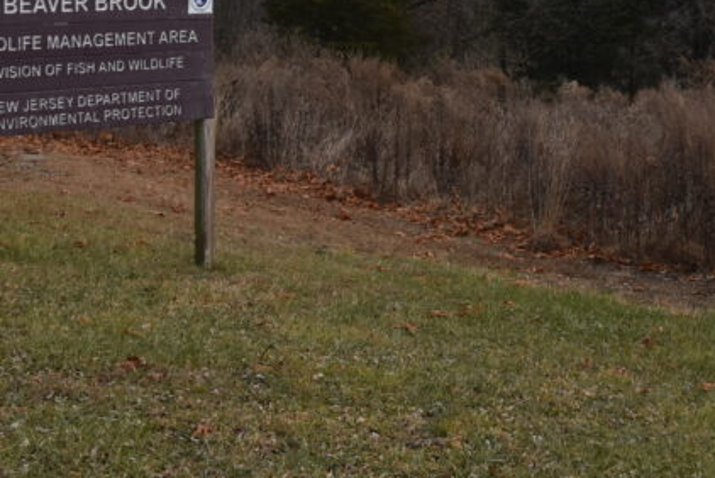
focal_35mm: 98
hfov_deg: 20.6
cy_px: -69
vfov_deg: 13.6
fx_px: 1952
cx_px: 542
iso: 250
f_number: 8
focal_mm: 27
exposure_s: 1/500
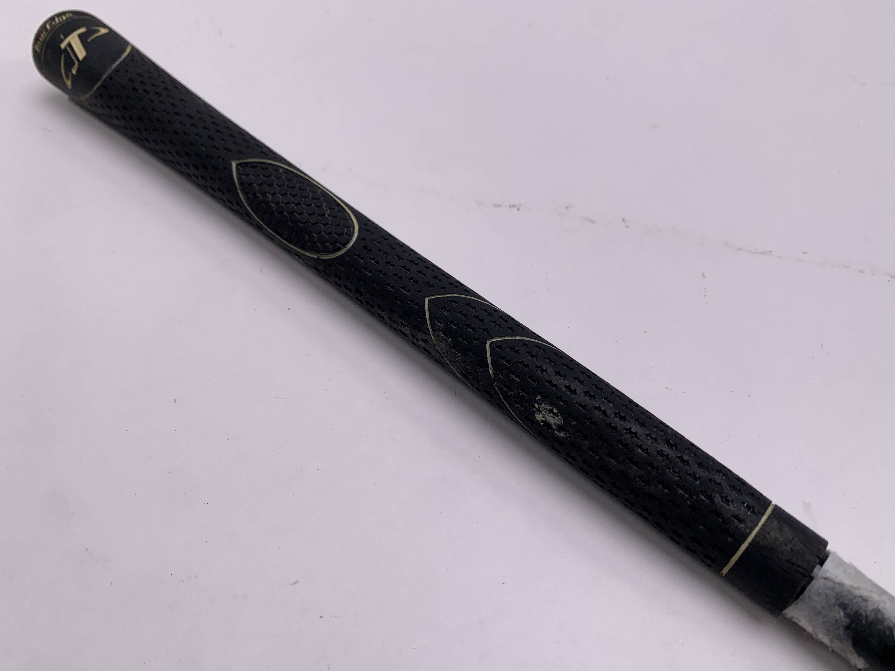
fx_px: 698
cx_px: 453
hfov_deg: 65.3
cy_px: 326
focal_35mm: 27
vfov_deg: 51.3
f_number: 1.8
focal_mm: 4.25
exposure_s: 1/389
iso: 25
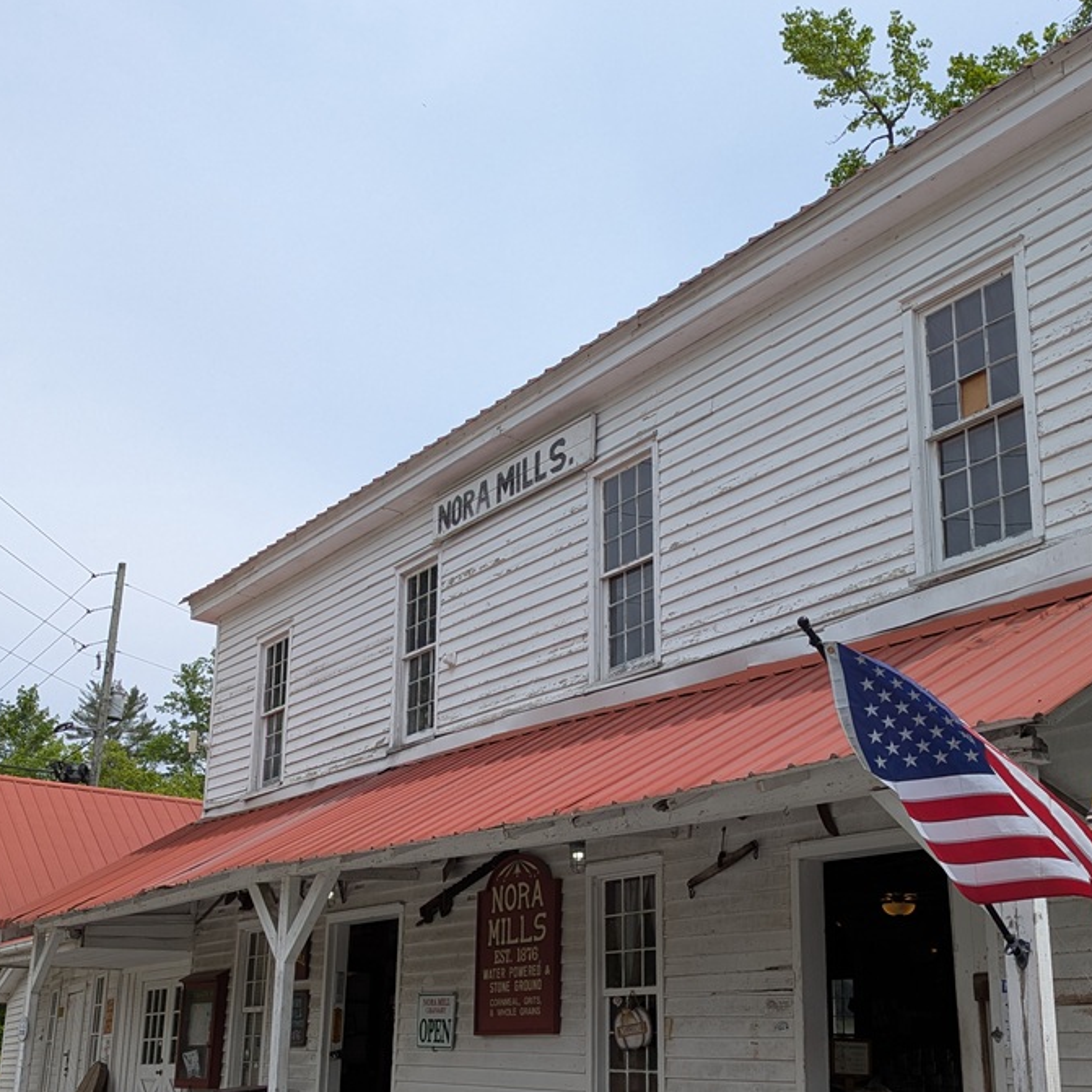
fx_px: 1356
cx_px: 617
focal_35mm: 38
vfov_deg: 43.3
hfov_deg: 43.8
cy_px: 725
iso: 60
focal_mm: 6.81
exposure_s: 1/3333
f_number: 1.85
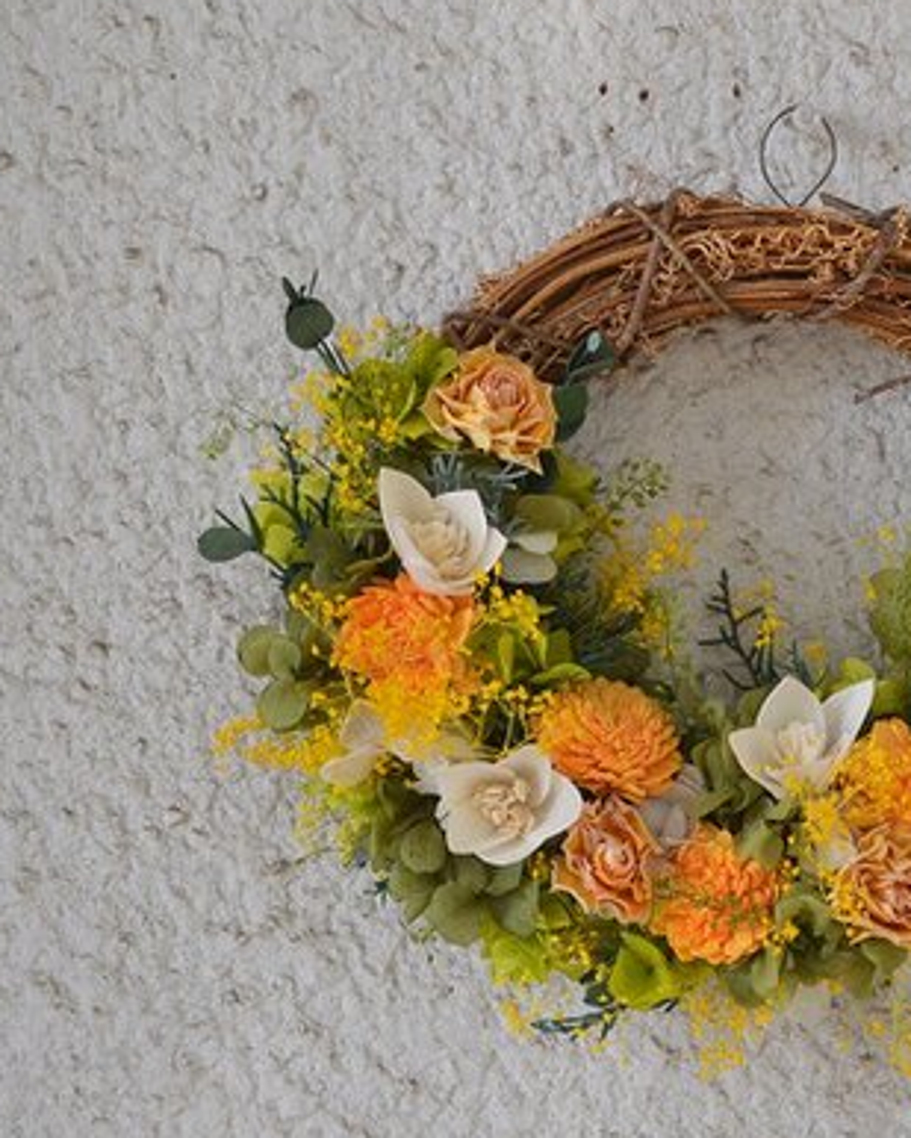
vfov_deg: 22.7
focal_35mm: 84
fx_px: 2830
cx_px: 708
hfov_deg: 18.1
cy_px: 613
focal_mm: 36
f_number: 5.6
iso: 400
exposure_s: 1/125
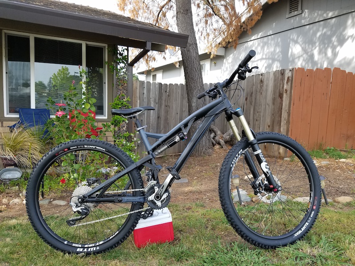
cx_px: 178
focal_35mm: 27
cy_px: 133
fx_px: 277
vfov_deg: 51.4
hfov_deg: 65.3
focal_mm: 4.25
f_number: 1.7
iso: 50
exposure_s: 1/384
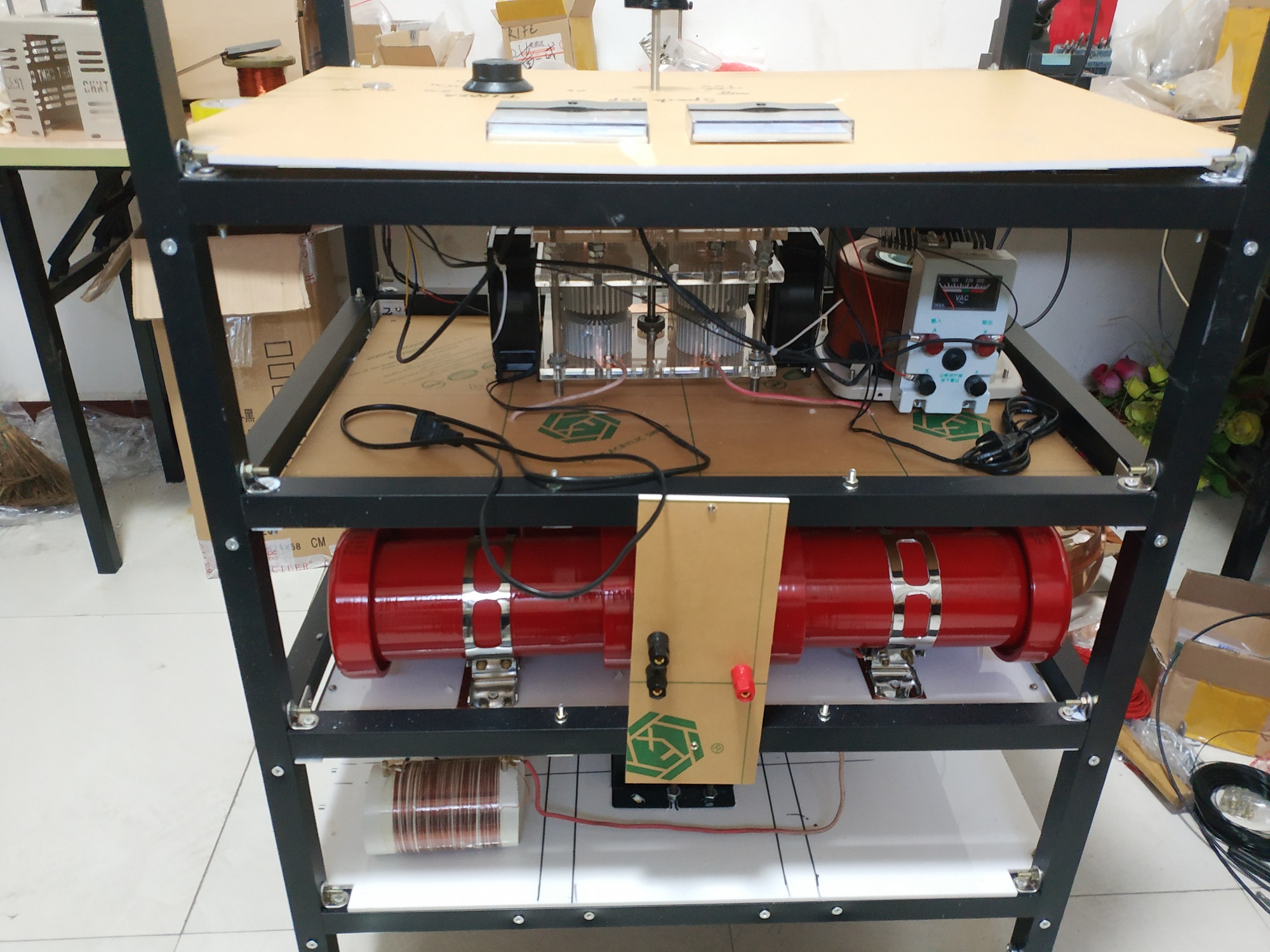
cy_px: 476
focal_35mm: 32
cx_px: 635
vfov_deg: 44.2
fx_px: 1174
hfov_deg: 56.8
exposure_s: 1/12
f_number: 2
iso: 1000
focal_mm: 4.5
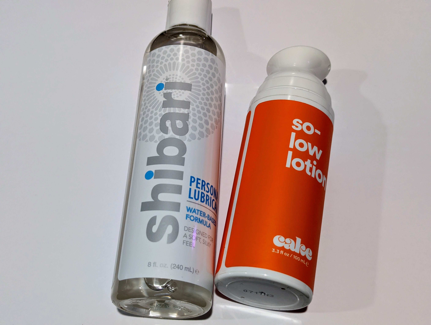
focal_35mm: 48
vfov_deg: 30.3
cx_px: 216
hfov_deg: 39.6
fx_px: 598
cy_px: 162
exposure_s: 1/60
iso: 141
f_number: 1.85
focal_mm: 6.81
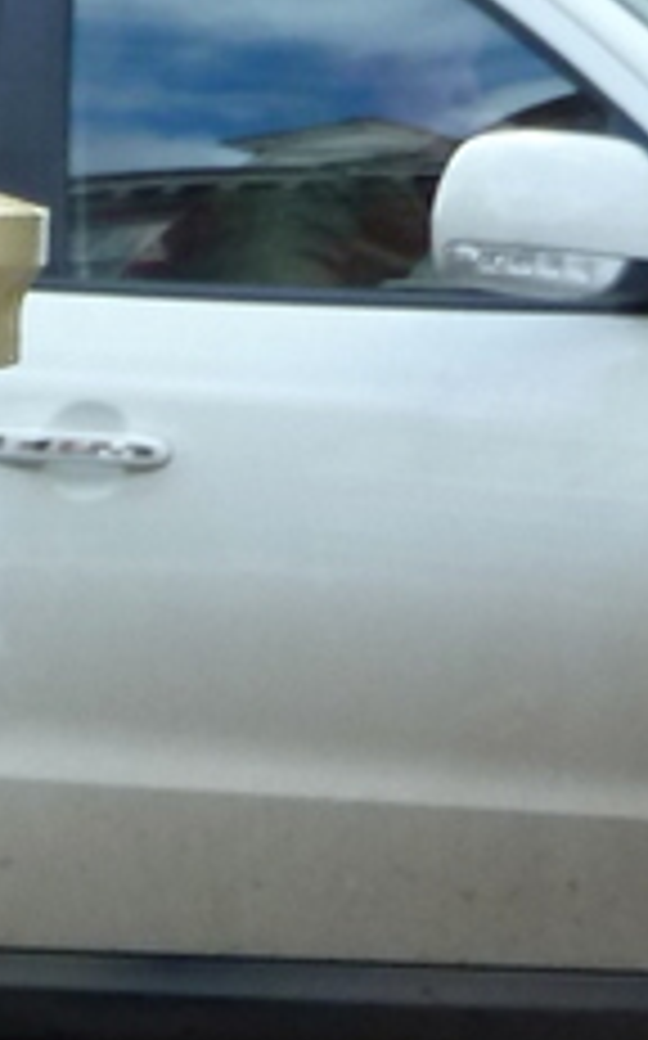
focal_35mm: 339
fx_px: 9597
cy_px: 2260
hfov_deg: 3.8
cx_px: -1035
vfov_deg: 6.0
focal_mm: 11.9
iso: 160
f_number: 4.1
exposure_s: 1/160
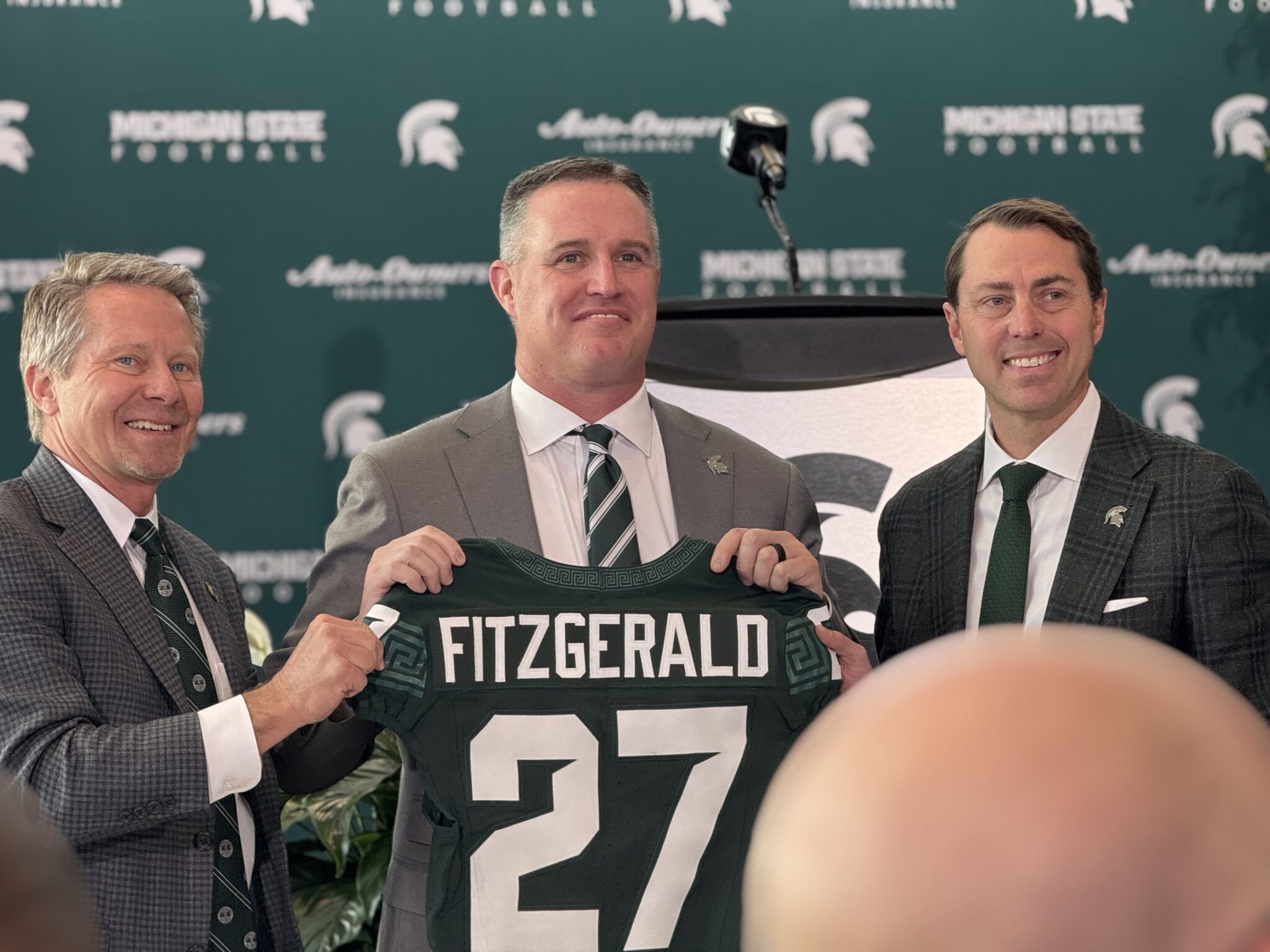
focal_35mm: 120
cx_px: 635
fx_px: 4403
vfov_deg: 12.3
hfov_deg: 16.4
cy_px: 476
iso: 160
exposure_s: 1/120
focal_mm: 15.66
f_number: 2.8
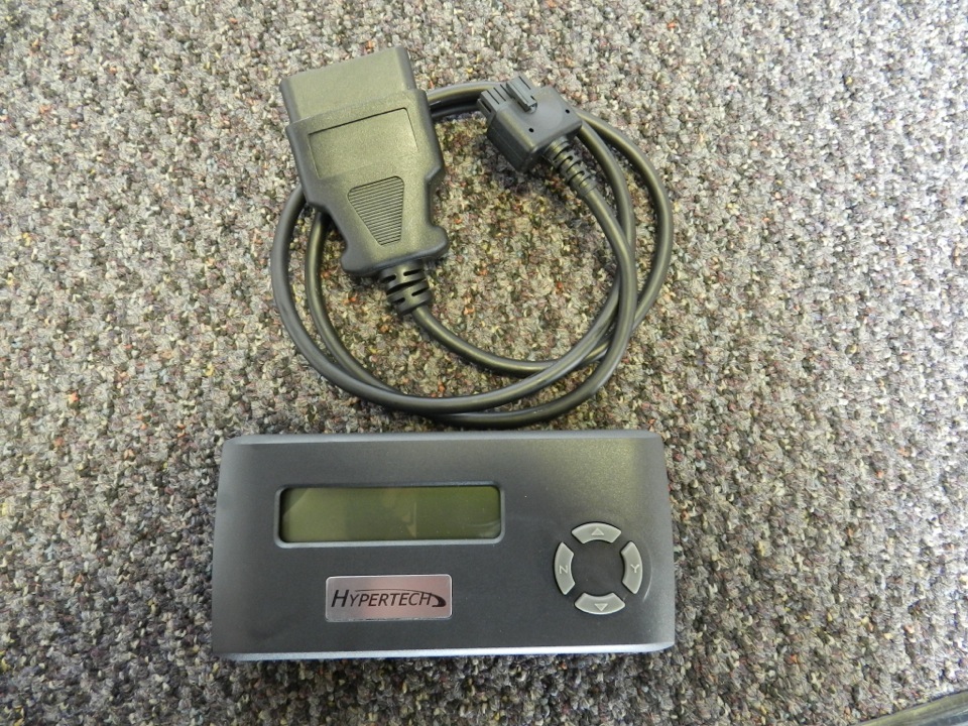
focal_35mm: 23
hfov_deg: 73.9
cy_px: 363
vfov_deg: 58.9
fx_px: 643
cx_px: 484
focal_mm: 4
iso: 400
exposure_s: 1/3
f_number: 3.4
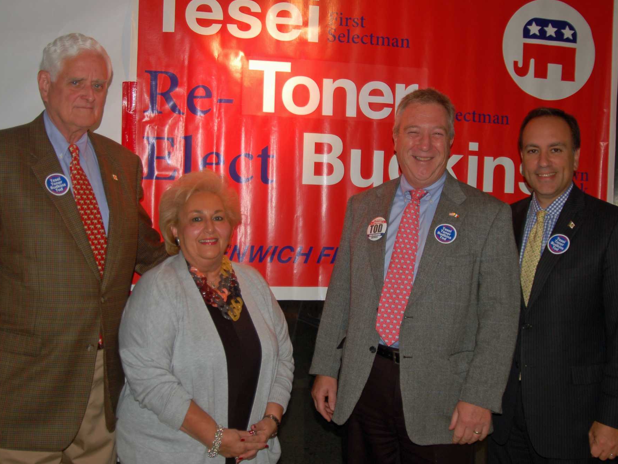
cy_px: 232
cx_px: 303
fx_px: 714
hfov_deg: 46.8
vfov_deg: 36.0
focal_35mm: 40
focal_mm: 24
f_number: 3.5
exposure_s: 1/60
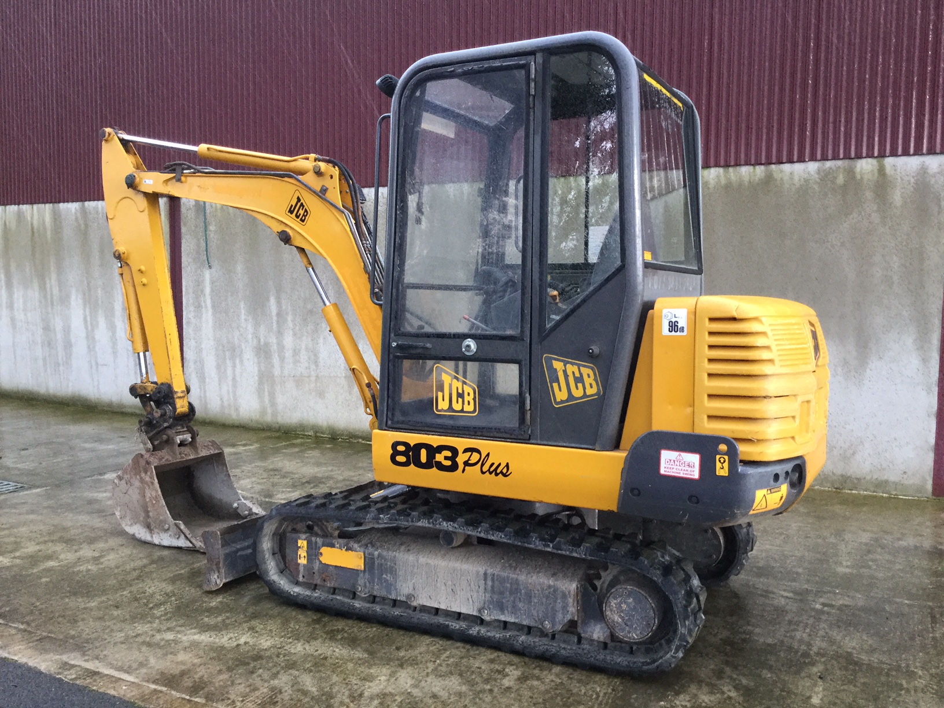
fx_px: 845
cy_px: 354
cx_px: 472
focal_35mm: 31
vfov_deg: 45.4
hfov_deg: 58.4
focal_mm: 3.3
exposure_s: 1/33
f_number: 2.4
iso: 64
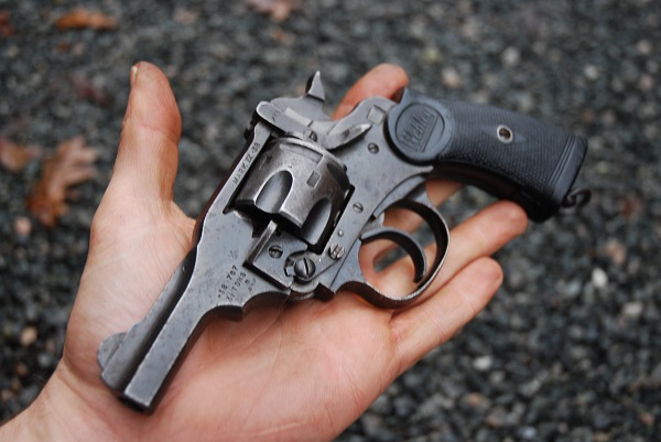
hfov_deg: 42.3
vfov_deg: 29.0
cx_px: 330
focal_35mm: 46
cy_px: 221
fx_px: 854
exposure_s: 1/30
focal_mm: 31
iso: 500
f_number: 4
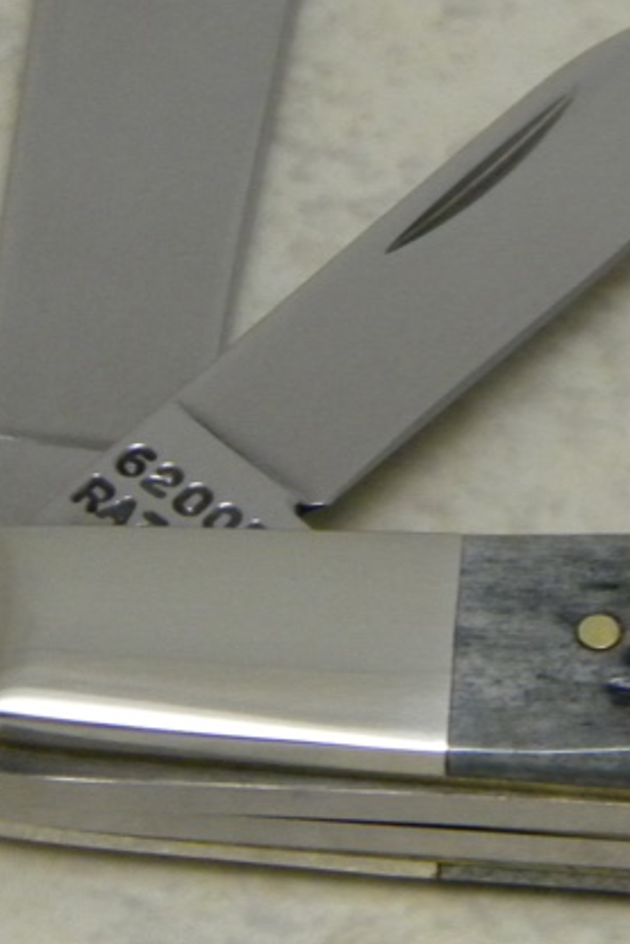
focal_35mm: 263
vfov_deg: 7.8
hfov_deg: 5.2
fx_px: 6897
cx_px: 921
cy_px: 248
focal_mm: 19
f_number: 4.7
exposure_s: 1/22.1
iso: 400
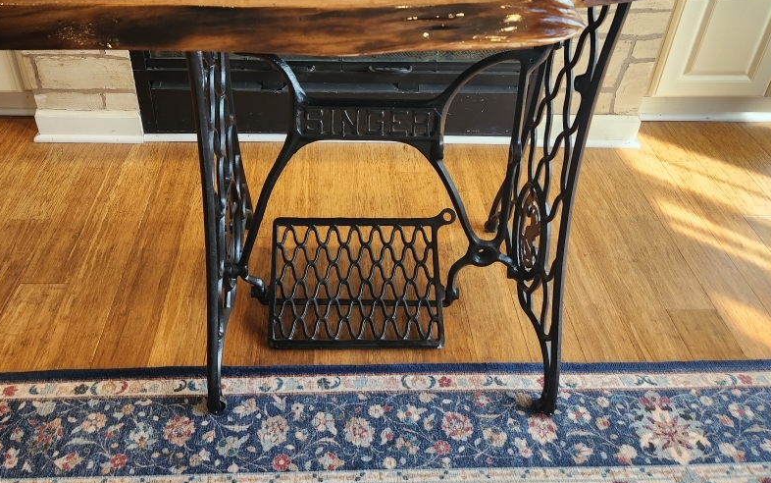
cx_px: 343
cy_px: 134
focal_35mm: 31
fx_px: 652
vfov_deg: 39.8
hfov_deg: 61.1
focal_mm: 5.4
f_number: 1.8
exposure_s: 1/180
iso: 125
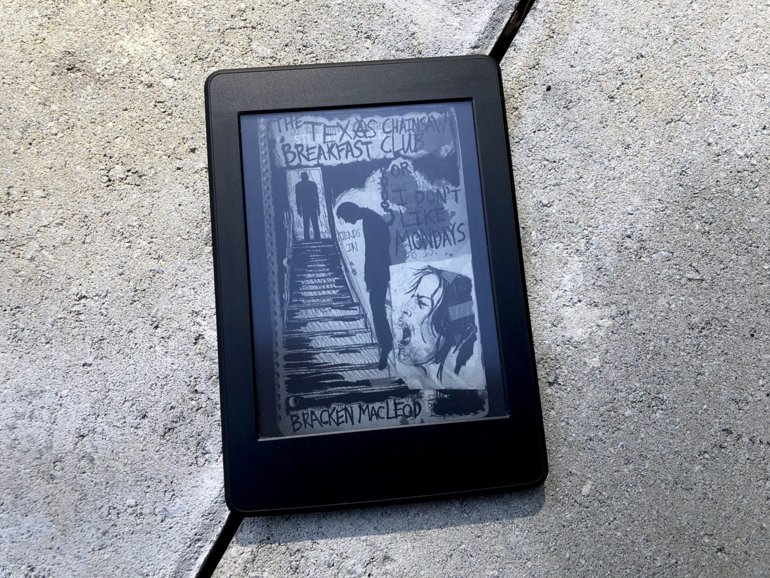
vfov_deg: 49.7
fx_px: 623
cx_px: 385
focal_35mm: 28
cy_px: 289
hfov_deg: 63.4
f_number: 1.8
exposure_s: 1/340
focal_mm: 3.99
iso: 20
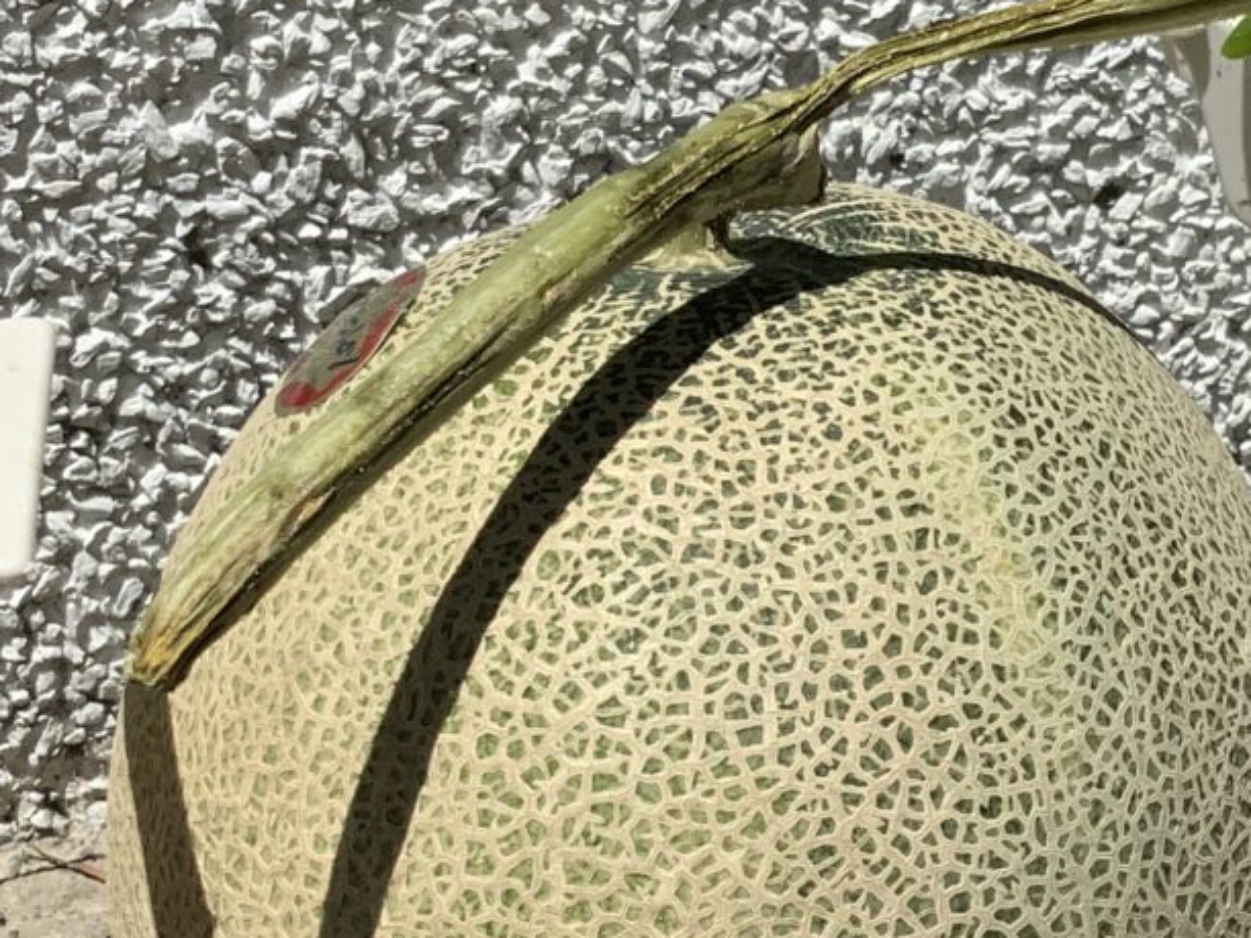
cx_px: 832
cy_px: 495
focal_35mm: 97
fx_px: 3506
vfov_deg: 15.2
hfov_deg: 20.2
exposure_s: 1/3534
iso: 20
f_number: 1.8
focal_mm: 3
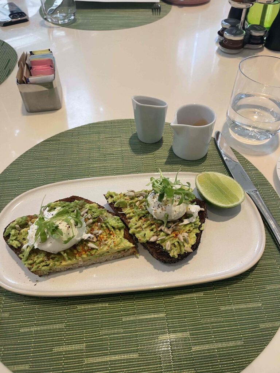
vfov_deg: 67.3
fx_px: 280
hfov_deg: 53.1
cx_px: 140
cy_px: 186
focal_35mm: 26
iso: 100
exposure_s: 1/72
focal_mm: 4.2
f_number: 1.6
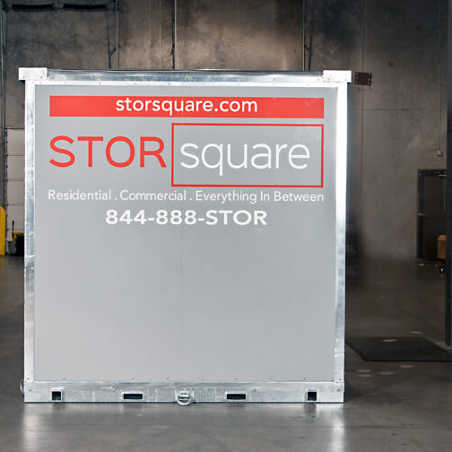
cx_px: 196
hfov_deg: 26.1
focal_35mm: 66
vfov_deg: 26.1
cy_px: 228
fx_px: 975
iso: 250
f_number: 8
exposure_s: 1/4
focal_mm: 34
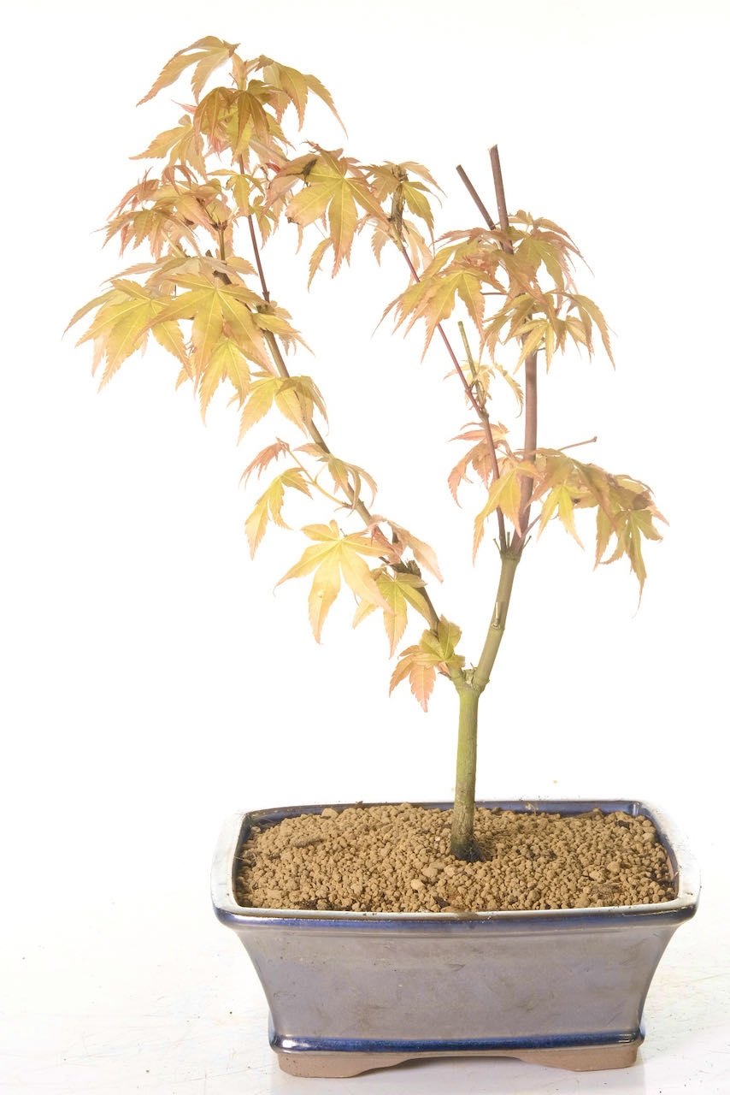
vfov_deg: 22.4
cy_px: 548
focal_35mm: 91
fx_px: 2766
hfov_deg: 15.0
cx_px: 365
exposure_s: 1/15
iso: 2000
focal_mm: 60.7
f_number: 13
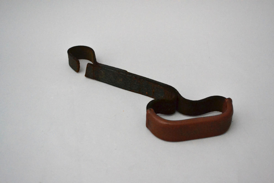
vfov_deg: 26.5
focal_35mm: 51
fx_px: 388
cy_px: 92
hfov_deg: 38.9
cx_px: 137
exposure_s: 1/50
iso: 3200
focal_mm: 34
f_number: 5
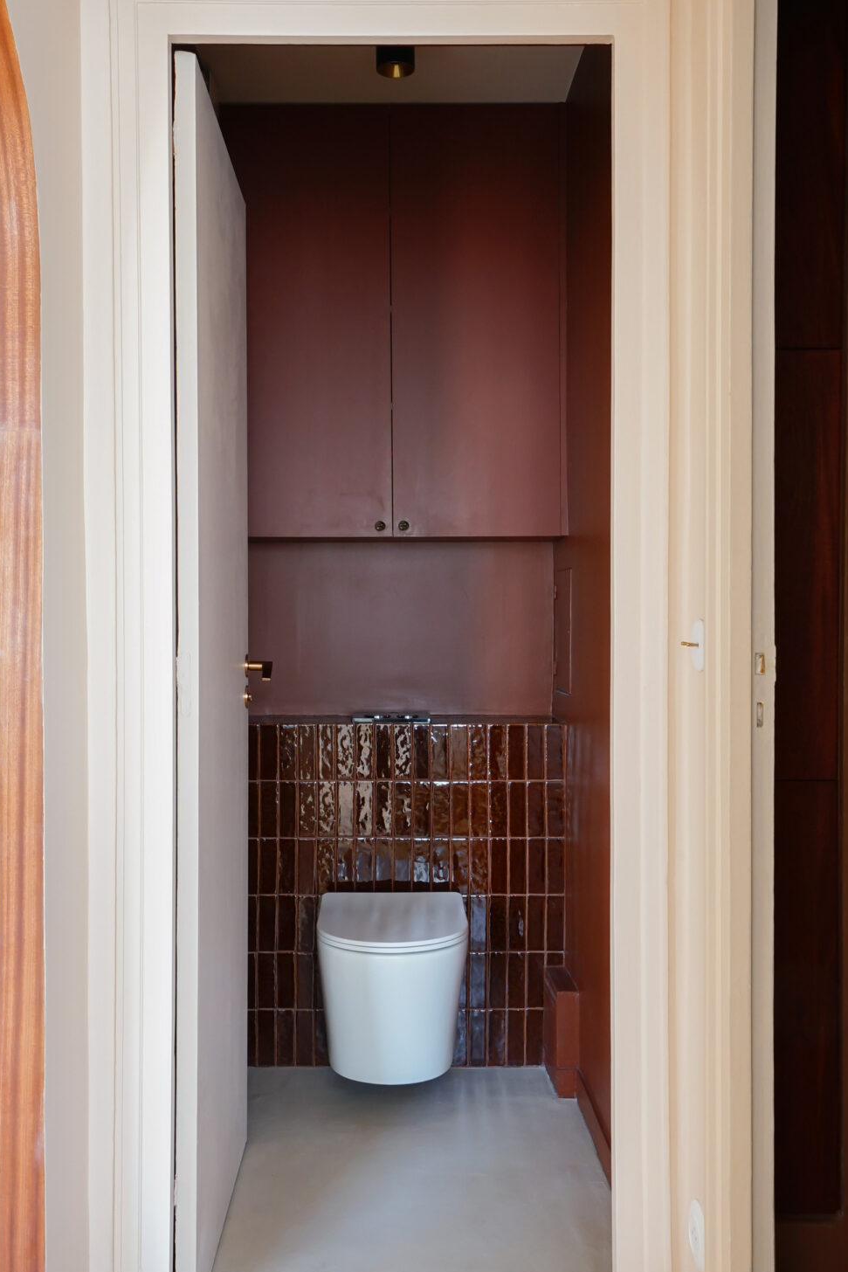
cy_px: 626
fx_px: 1201
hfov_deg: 38.9
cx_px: 415
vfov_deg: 55.8
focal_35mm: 34
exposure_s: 2
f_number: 18
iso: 400
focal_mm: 22
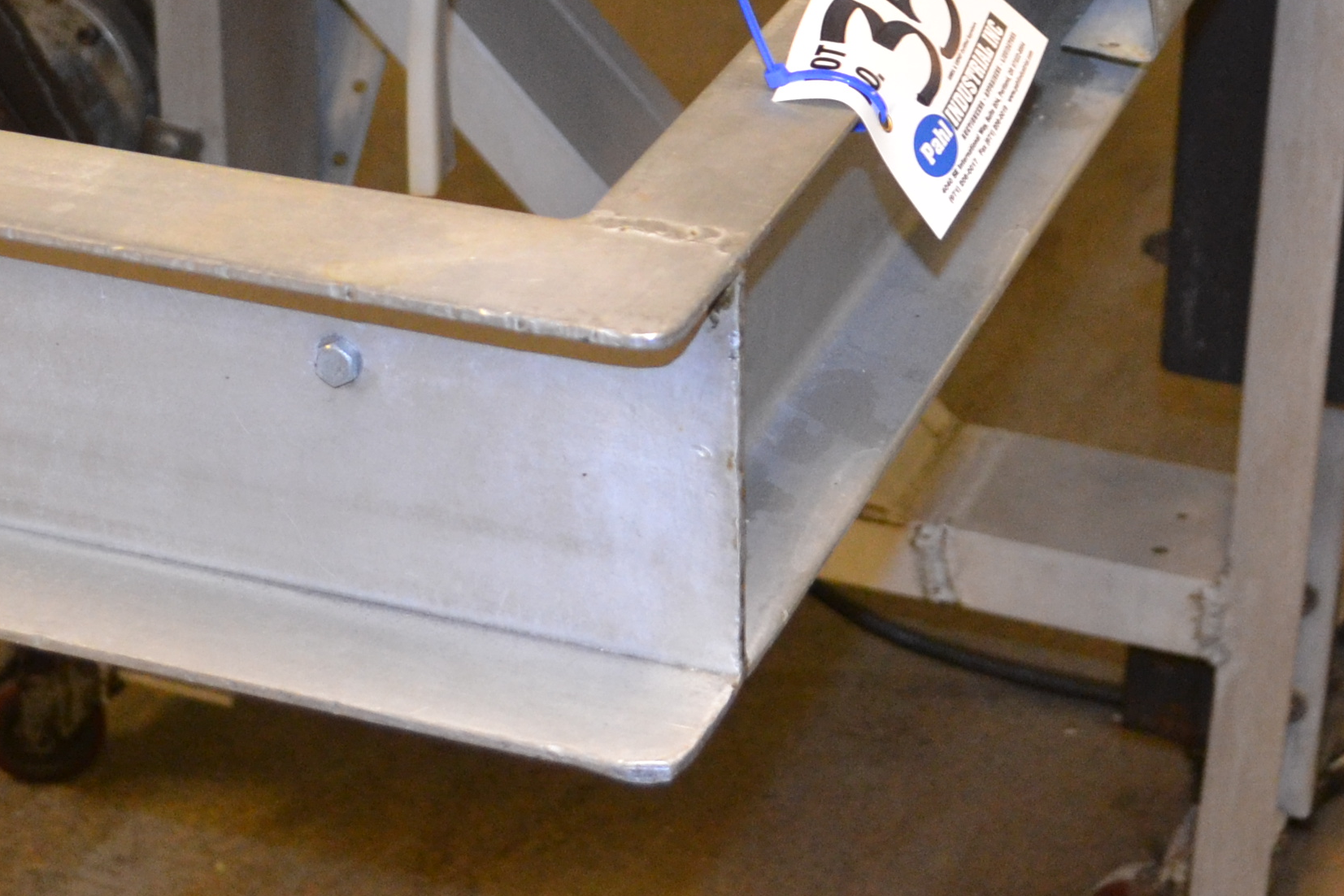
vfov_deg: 14.7
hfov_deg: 22.1
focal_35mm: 92
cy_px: 28
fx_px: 3434
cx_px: 609
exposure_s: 1/60
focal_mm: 22
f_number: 3.8
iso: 1100
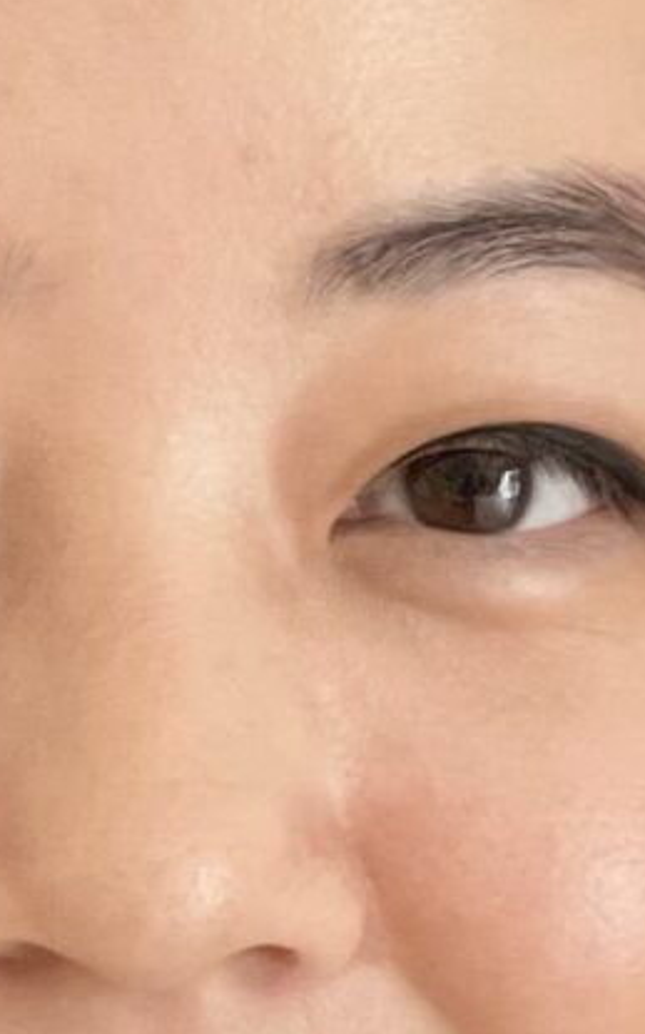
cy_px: 1555
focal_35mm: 340
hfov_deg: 3.9
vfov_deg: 6.1
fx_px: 9573
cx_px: 7
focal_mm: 6
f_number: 2
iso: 250
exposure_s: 1/122
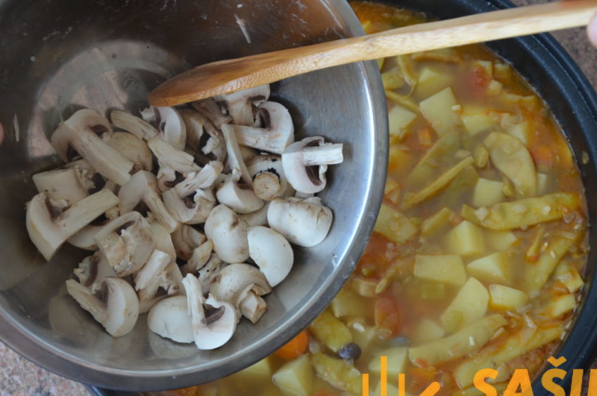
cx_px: 327
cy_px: 236
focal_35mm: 62
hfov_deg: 32.4
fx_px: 1026
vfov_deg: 21.8
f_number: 5.6
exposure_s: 1/60
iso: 250
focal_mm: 34
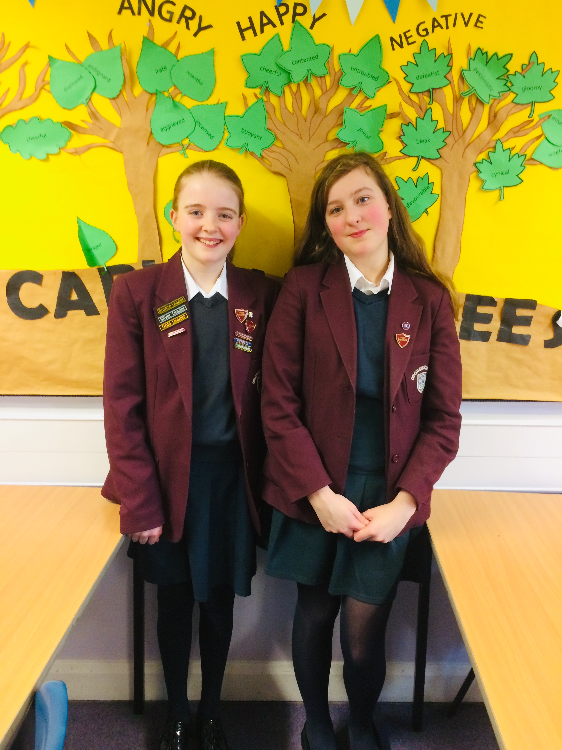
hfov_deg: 48.2
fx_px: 628
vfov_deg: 61.7
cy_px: 375
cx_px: 281
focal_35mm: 29
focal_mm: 4.15
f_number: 2.2
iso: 250
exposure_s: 1/33
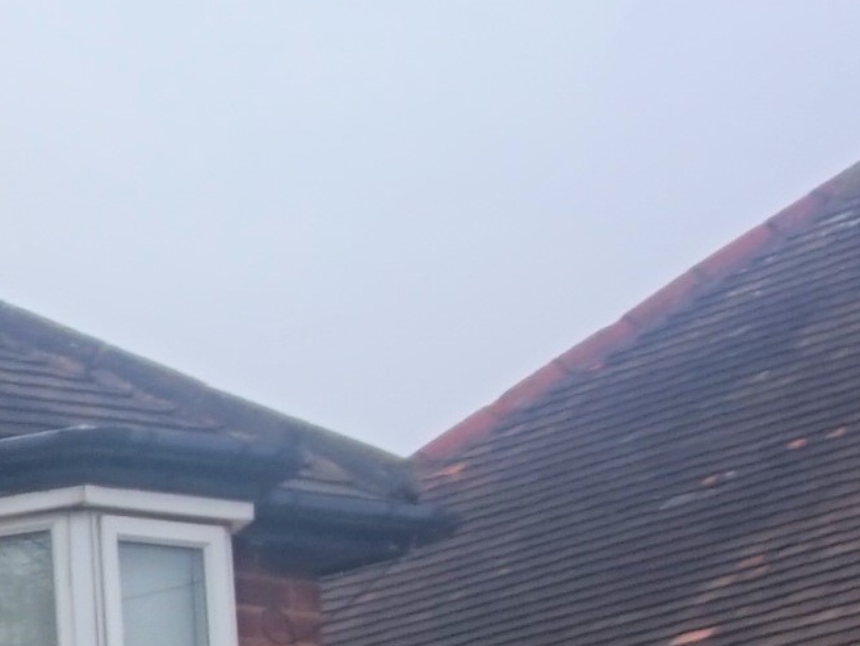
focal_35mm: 192
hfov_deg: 8.1
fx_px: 4773
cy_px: 1281
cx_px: -2042
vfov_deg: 7.4
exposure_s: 1/60
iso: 100
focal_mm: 16
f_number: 4
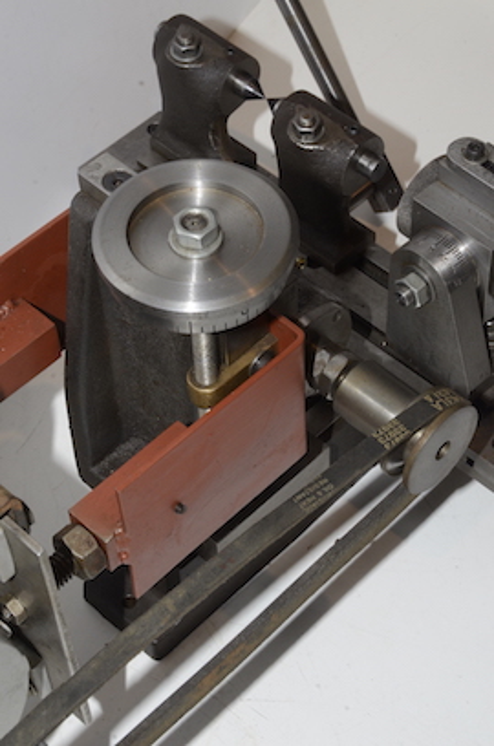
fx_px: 1707
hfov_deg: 16.5
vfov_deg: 24.7
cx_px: 247
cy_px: 373
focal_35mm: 82
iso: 800
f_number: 20
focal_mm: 55
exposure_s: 1/60
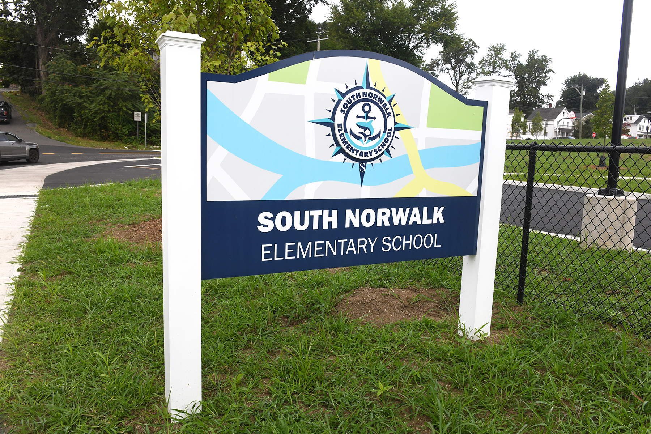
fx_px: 506
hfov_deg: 65.5
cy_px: 217
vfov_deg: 46.4
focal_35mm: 28
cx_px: 326
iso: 800
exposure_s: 1/200
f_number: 5.6
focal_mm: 28
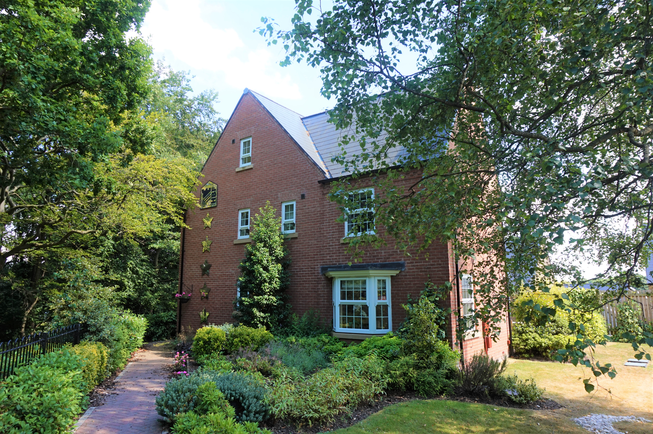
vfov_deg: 53.1
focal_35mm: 24
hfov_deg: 73.8
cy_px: 217
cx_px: 326
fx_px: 435
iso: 100
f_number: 6.3
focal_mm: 16
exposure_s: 1/60
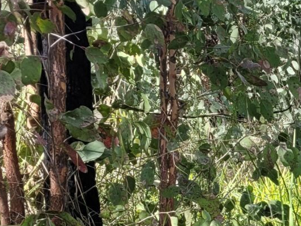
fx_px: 1078
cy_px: 408
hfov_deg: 12.7
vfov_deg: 11.1
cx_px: 702
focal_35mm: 124
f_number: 1.8
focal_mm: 5.4
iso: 40
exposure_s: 1/431
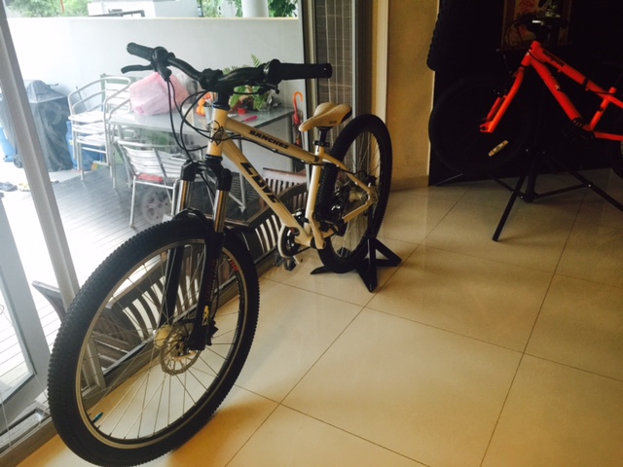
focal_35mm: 29
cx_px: 312
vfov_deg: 48.2
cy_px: 234
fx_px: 522
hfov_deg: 61.7
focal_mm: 4.15
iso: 80
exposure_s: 1/15
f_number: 2.2
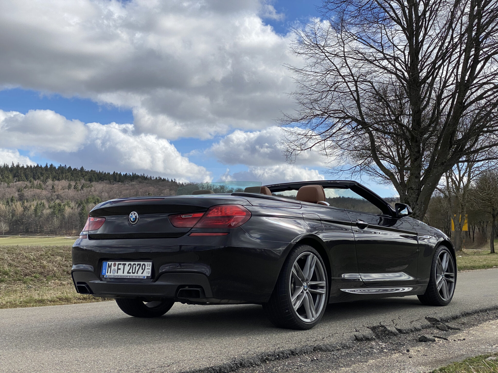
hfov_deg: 36.8
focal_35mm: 52
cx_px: 249
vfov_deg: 28.0
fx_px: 748
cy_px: 186
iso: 20
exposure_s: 1/2083
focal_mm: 6
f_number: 2
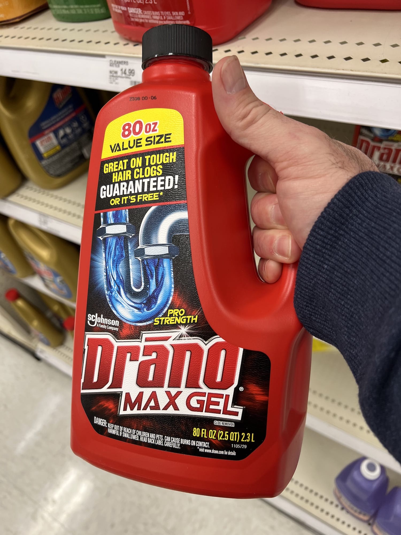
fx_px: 402
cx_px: 200
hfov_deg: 53.1
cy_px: 268
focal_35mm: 26
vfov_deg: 67.3
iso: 64
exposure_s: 1/60
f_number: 1.5
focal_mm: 5.7
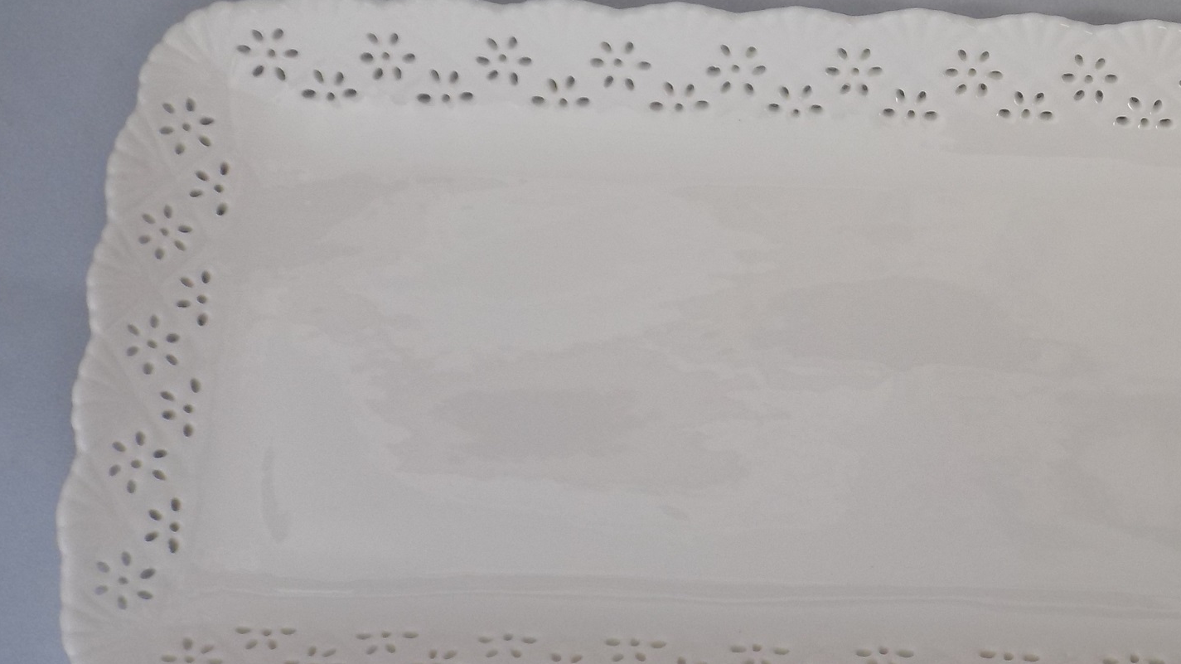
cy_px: 377
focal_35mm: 65
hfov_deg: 31.5
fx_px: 2035
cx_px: 941
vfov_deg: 18.5
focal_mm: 6.1
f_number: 3.4
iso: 80
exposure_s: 1/30
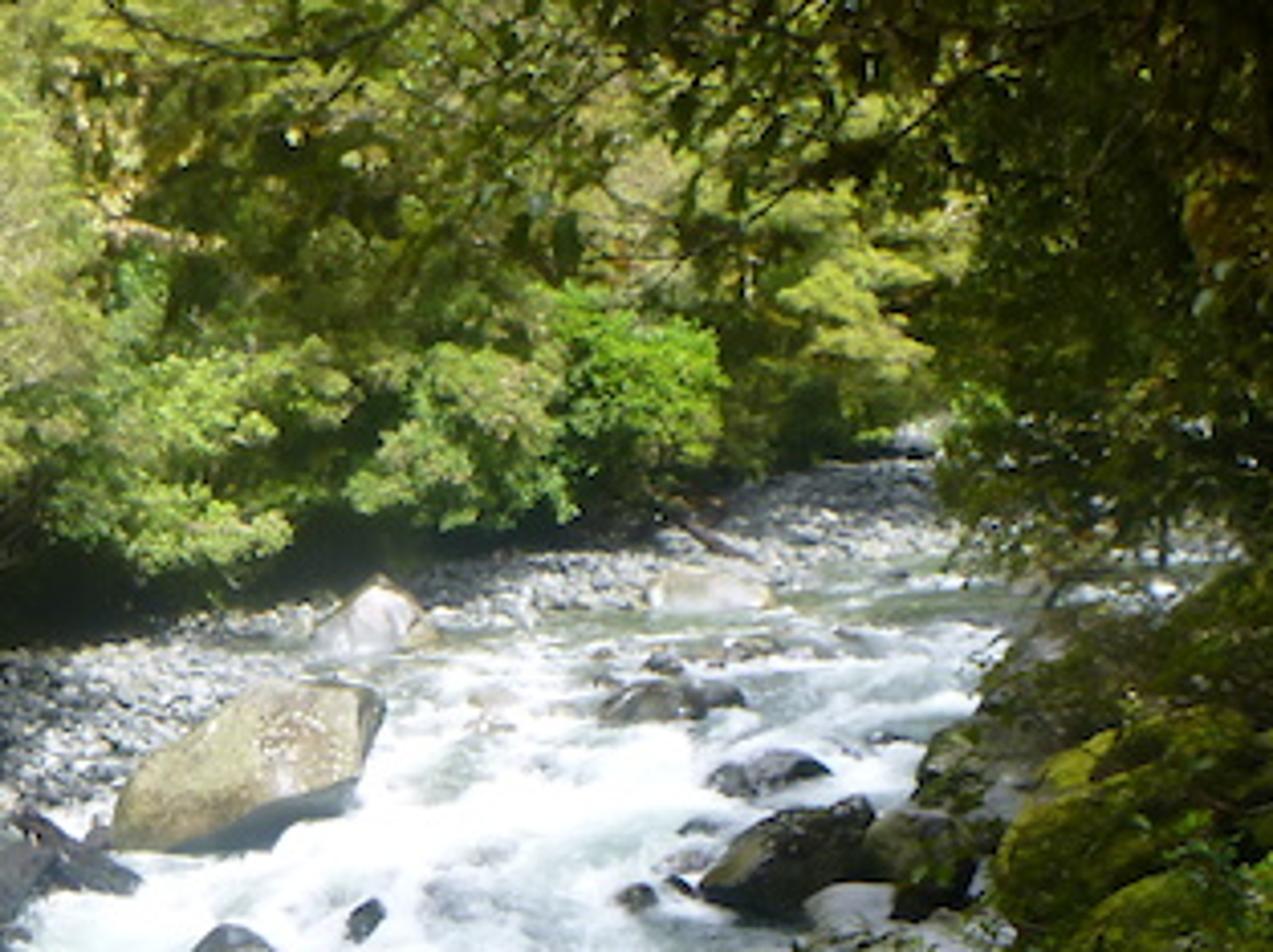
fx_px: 2351
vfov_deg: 21.5
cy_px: 1103
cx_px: 0
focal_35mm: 64
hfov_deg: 28.4
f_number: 3.9
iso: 100
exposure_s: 1/160
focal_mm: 4.5
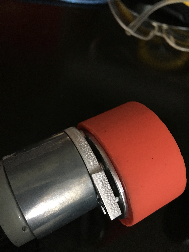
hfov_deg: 48.2
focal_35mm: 29
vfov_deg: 61.7
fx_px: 211
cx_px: 94
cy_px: 126
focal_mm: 4.15
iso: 80
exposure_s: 1/15
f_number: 2.2
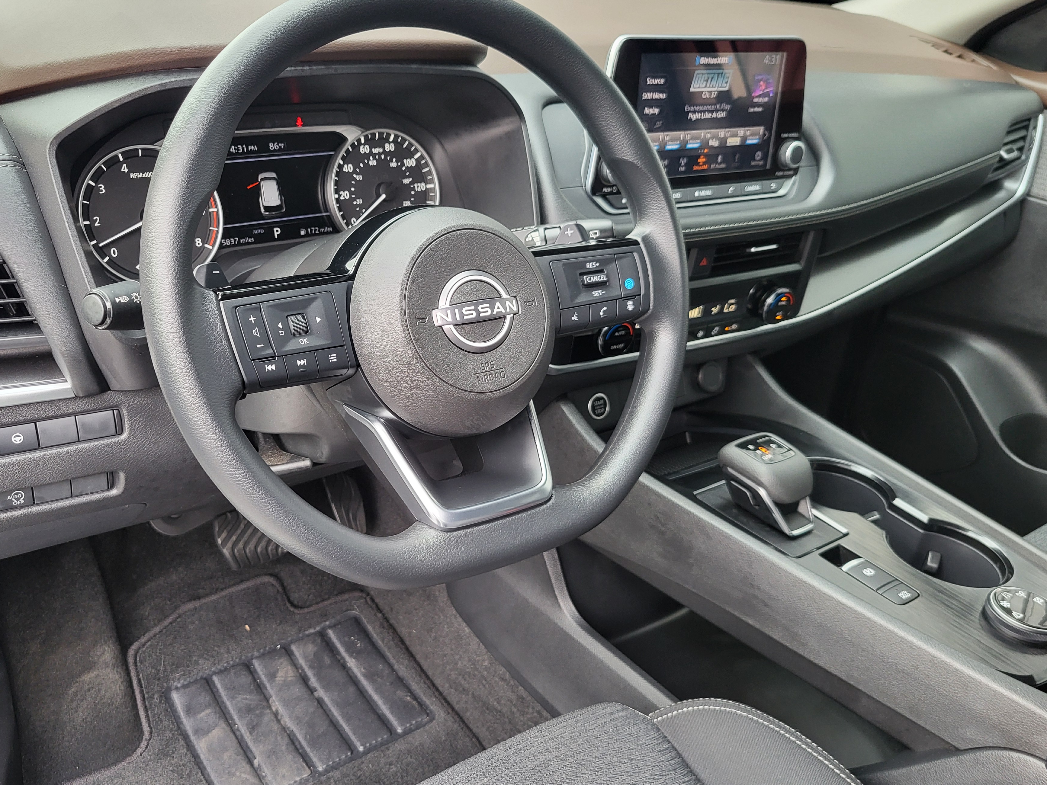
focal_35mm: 30
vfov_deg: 46.8
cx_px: 467
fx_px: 907
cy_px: 415
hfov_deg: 59.8
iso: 160
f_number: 1.8
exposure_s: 1/120
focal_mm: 5.4
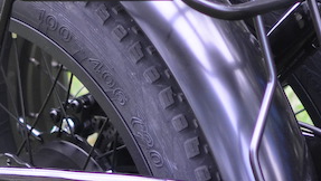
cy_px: 174
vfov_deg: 4.2
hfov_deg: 7.5
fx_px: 2443
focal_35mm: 287
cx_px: 355
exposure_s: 1/60
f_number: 2
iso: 320
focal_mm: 35
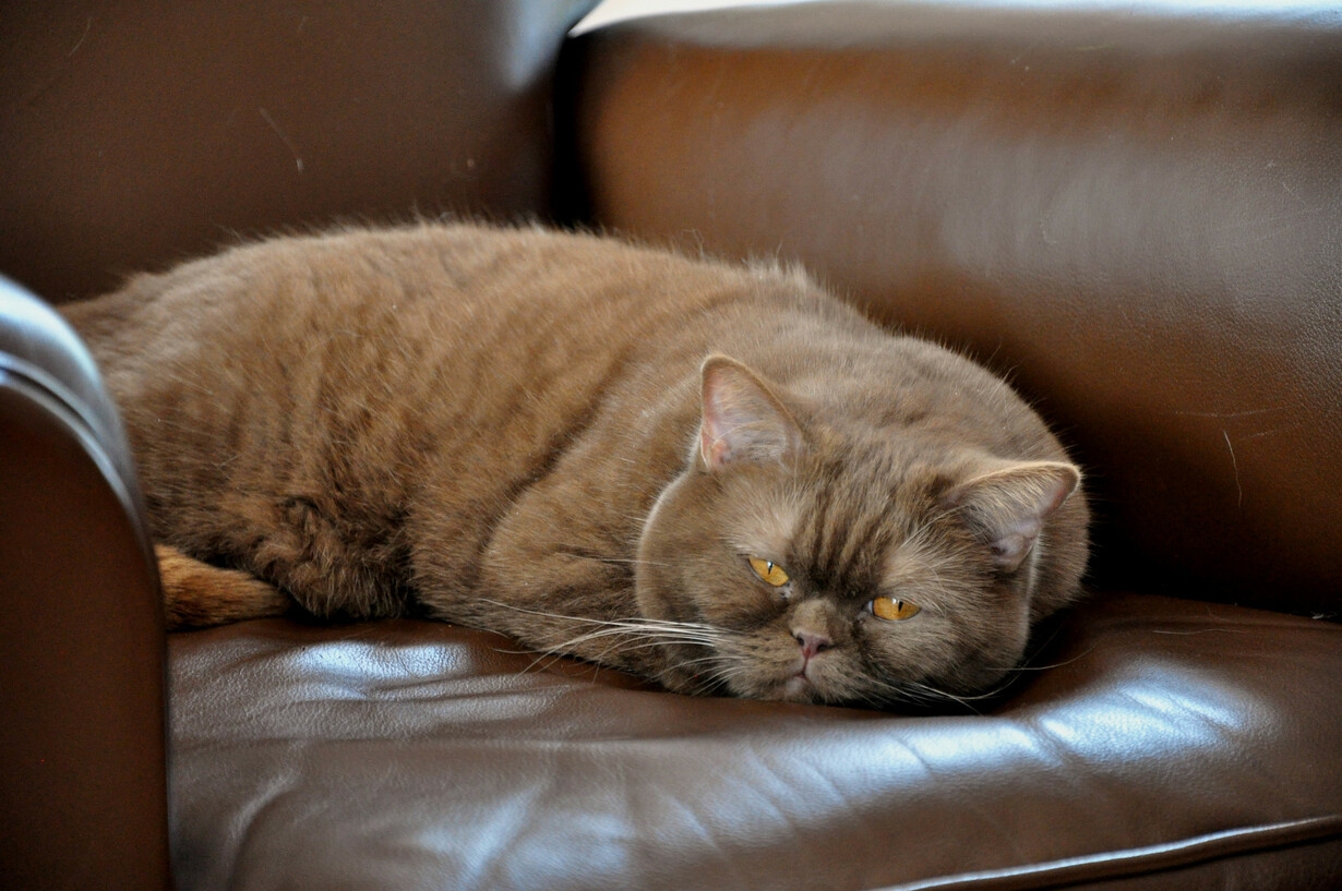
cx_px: 671
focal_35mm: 158
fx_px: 5864
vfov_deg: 8.7
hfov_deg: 13.1
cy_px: 446
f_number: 5.6
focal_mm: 105
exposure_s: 1/50
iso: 1600
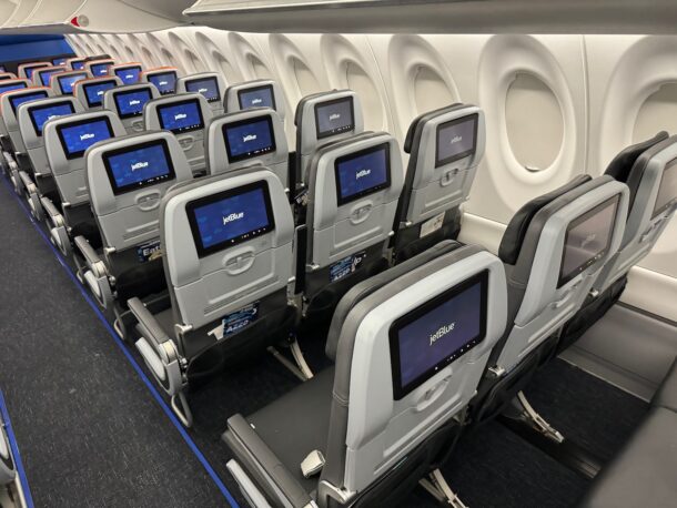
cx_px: 338
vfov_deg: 56.8
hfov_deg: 71.6
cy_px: 254
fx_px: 470
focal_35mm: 24
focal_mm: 6.86
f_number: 1.78
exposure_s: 1/60
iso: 640
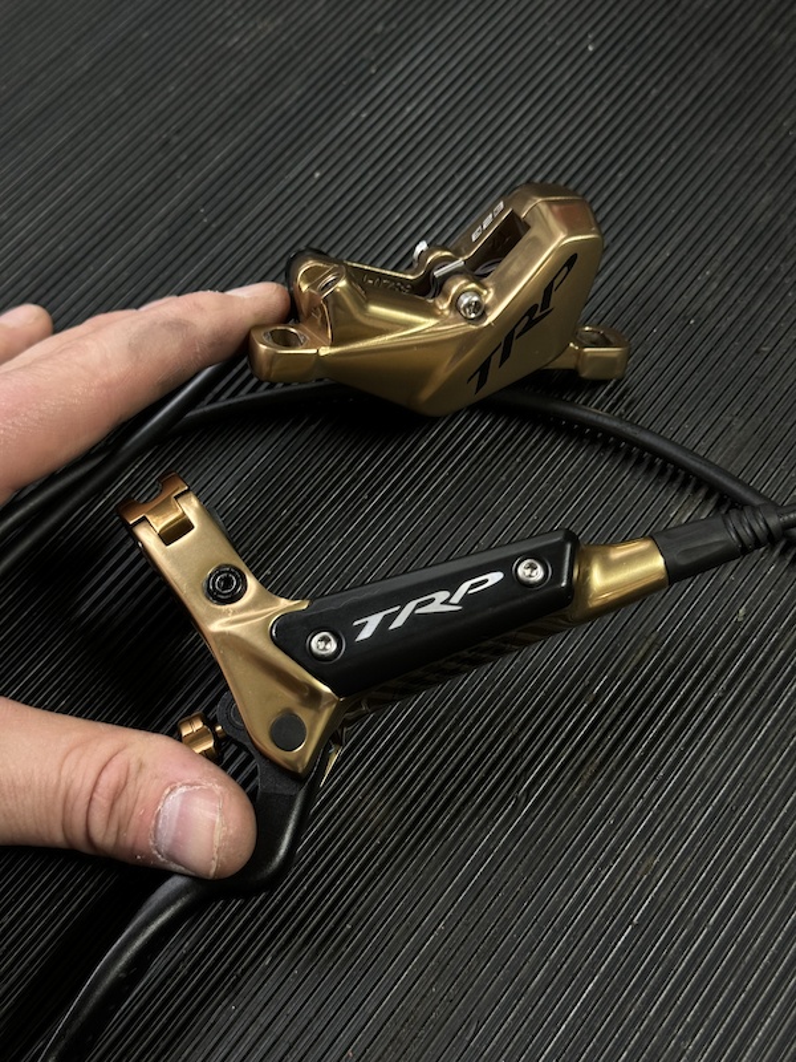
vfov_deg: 39.7
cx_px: 398
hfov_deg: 30.3
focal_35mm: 48
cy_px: 531
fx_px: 1472
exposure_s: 1/40
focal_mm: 6.76
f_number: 1.78
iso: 320
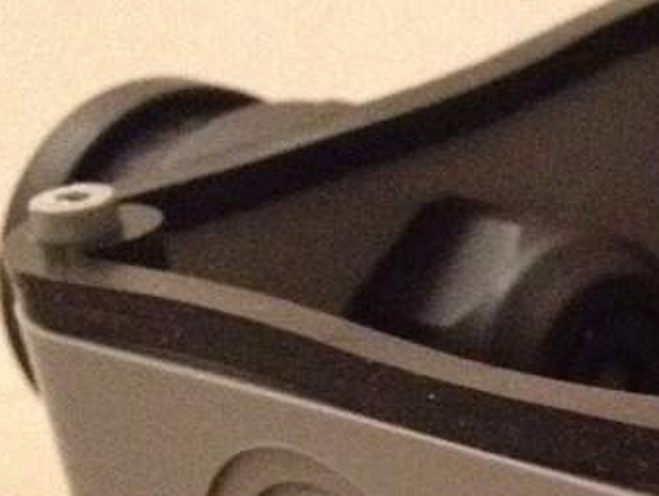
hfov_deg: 12.3
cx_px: 1113
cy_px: 695
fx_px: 2839
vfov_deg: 9.7
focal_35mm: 149
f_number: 2.4
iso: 800
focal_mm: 4.28
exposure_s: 1/15
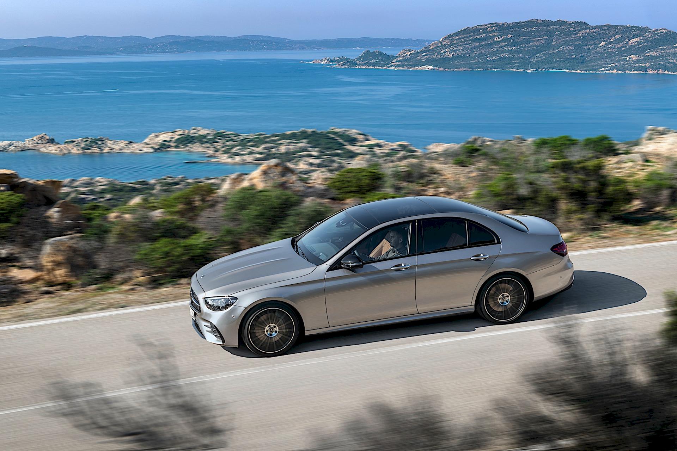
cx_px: 338
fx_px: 903
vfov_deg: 28.1
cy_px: 226
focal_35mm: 48
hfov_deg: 41.1
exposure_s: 1/15
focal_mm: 48
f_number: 16
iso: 31
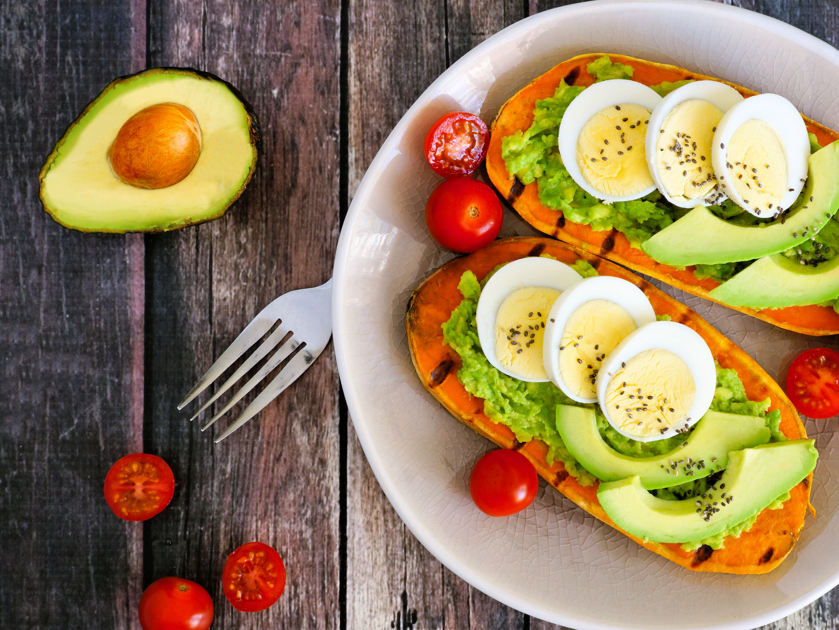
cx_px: 495
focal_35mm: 62
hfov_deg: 31.3
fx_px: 1493
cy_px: 317
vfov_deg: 23.8
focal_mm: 35
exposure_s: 1/1.6
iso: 100
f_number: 13
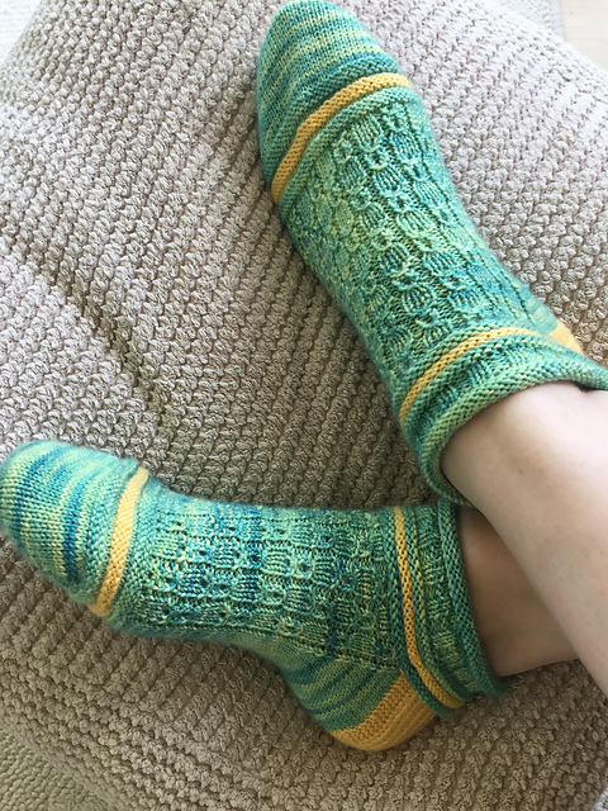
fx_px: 679
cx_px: 304
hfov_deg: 48.2
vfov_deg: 61.7
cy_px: 406
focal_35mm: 29
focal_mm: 4.15
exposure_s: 1/50
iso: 40
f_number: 2.2
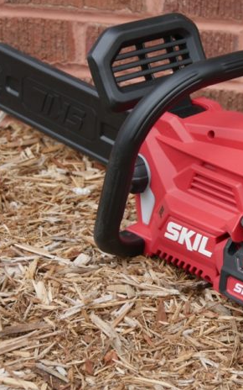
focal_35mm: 106
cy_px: 194
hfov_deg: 12.2
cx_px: 240
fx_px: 1123
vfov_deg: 19.6
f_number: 4.6
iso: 400
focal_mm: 37
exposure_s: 1/80
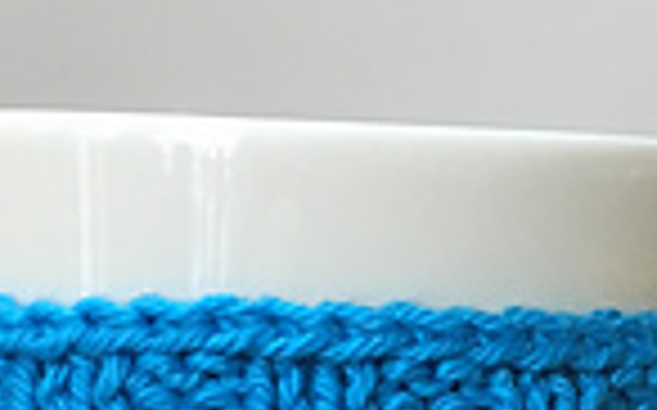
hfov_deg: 14.9
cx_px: 810
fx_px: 2415
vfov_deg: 9.0
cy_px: 861
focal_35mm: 135
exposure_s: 1/33
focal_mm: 4.15
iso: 100
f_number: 2.2
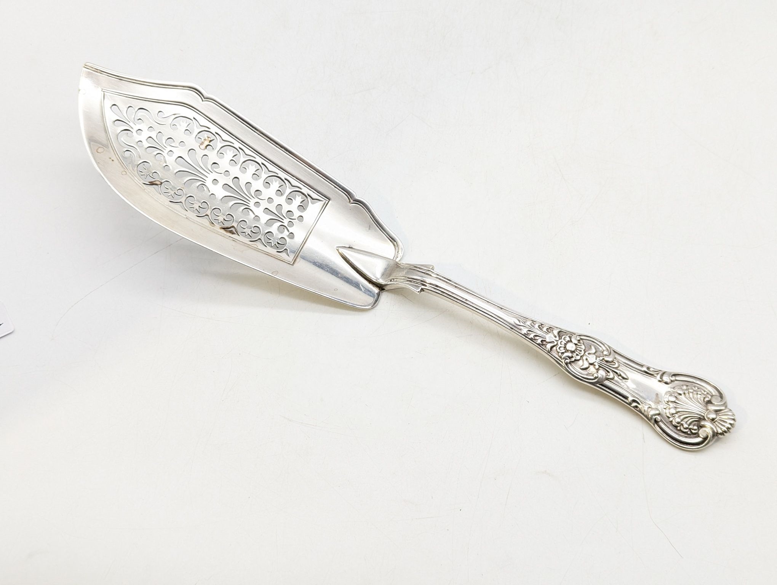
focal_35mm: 48
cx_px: 388
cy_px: 292
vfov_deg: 30.3
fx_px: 1079
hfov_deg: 39.6
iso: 139
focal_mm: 6.81
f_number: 1.85
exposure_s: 1/308
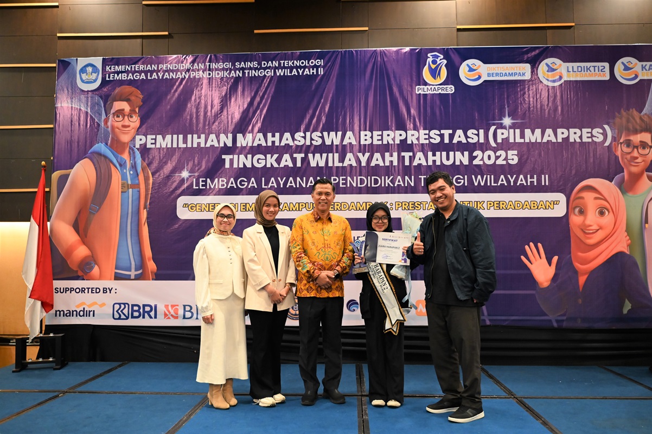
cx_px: 326
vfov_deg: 46.4
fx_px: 507
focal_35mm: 28
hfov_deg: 65.5
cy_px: 217
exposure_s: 1/125
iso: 3200
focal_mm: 28
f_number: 2.8
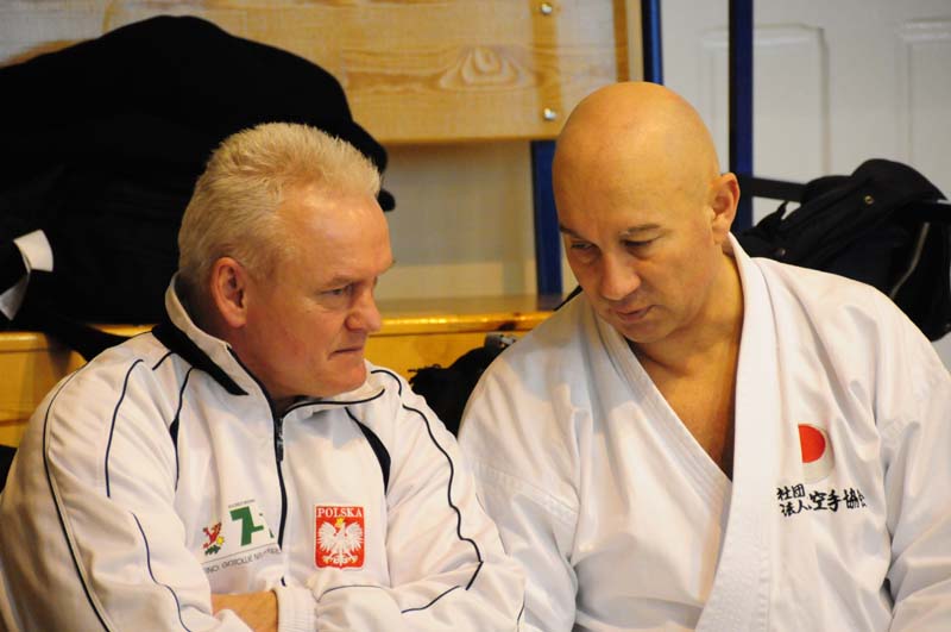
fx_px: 7914
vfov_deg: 4.6
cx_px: 476
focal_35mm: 300
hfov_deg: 6.9
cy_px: 316
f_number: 5.6
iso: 3200
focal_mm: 200
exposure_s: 1/125
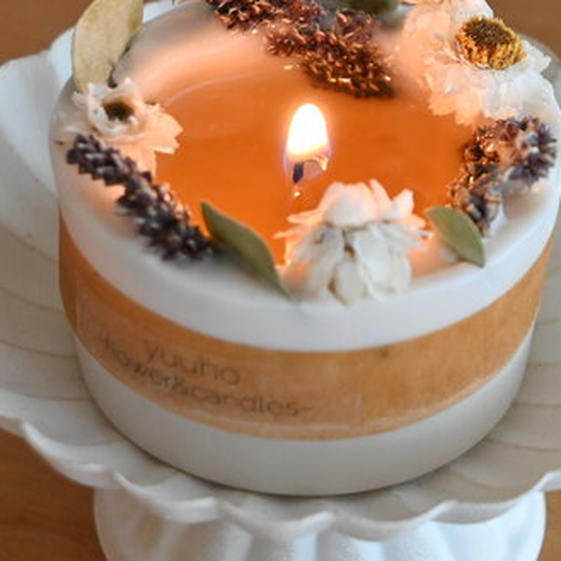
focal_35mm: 124
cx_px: 363
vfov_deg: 14.1
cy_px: 239
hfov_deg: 14.0
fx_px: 2274
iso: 1600
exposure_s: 1/60
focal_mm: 50
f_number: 6.3
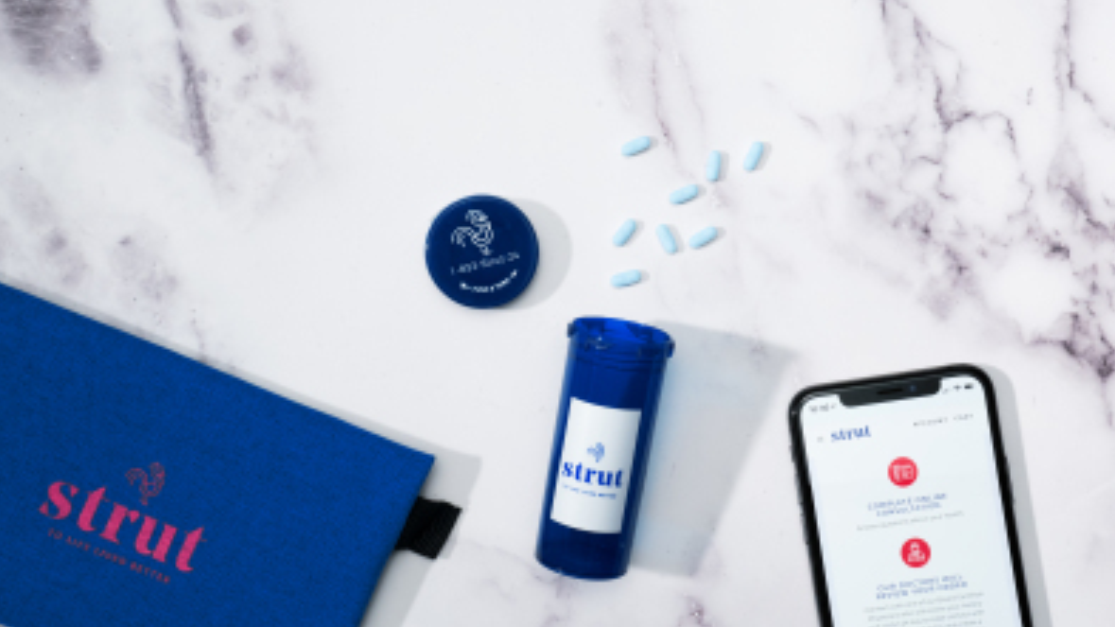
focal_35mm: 55
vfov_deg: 21.8
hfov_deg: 37.8
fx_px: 1626
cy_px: 295
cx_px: 590
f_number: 18
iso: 800
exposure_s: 1/15
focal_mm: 43
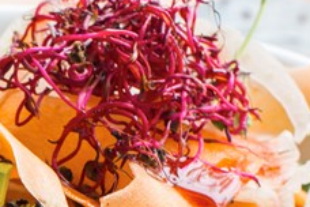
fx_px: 1937
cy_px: 385
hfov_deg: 8.9
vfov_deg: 6.0
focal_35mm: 225
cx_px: -152
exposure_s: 1/80
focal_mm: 50
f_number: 8
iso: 400
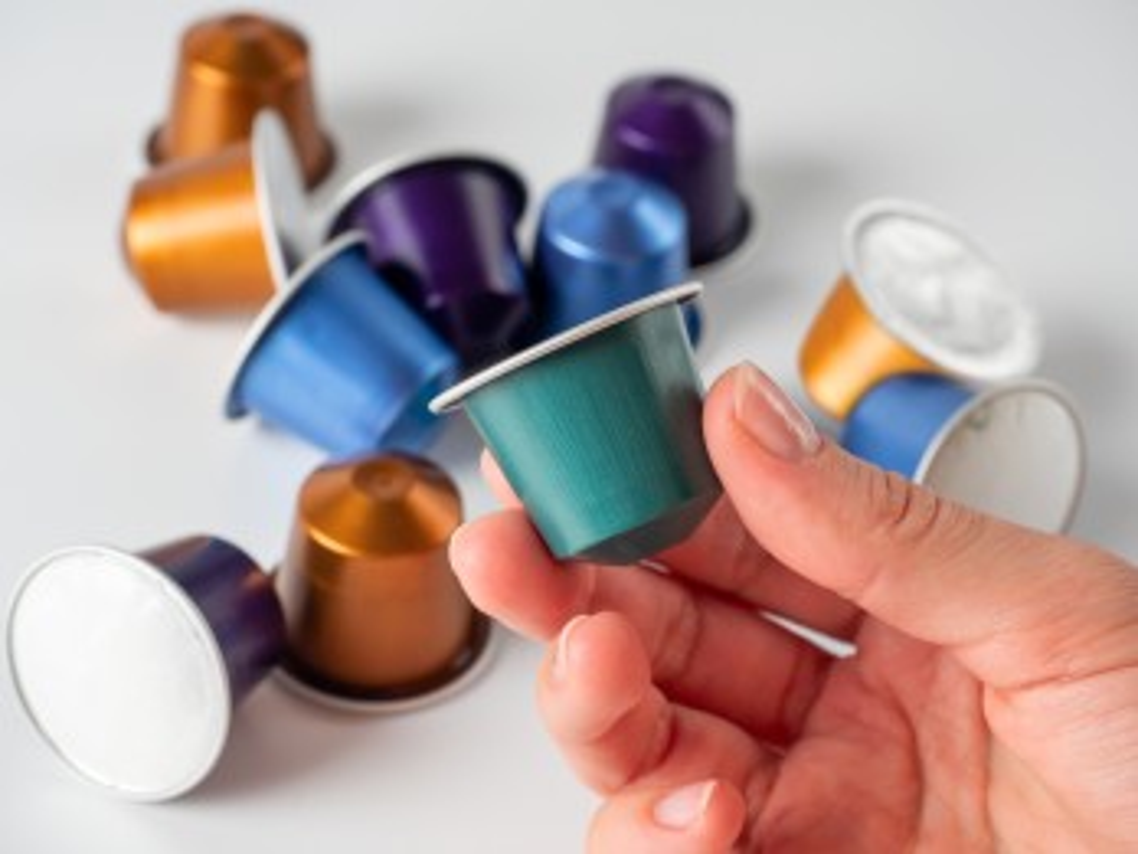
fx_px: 2630
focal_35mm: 80
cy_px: 427
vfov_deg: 18.4
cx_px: 569
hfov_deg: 24.4
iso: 200
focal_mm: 40
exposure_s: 1/160
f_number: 5.6
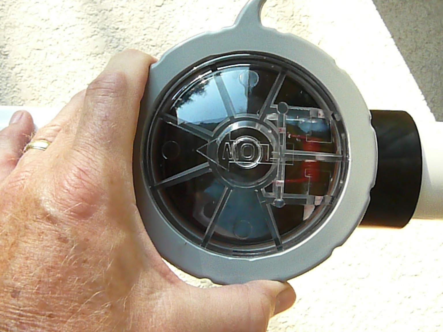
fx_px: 448
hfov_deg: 52.6
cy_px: 166
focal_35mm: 35
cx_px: 222
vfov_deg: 40.7
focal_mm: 5.2
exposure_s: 1/400
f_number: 5
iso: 800
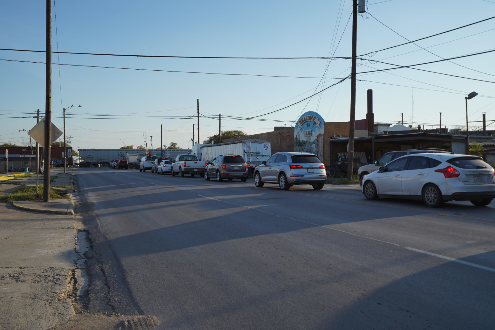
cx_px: 248
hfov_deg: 54.4
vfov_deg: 37.8
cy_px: 165
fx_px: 481
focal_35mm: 35
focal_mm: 35
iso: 160
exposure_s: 1/250
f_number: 9
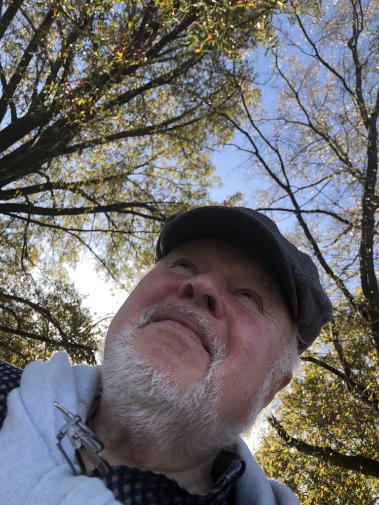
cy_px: 252
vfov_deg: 63.4
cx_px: 190
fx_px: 409
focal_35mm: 28
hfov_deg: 49.7
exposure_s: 1/649
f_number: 1.8
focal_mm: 3.99
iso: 20
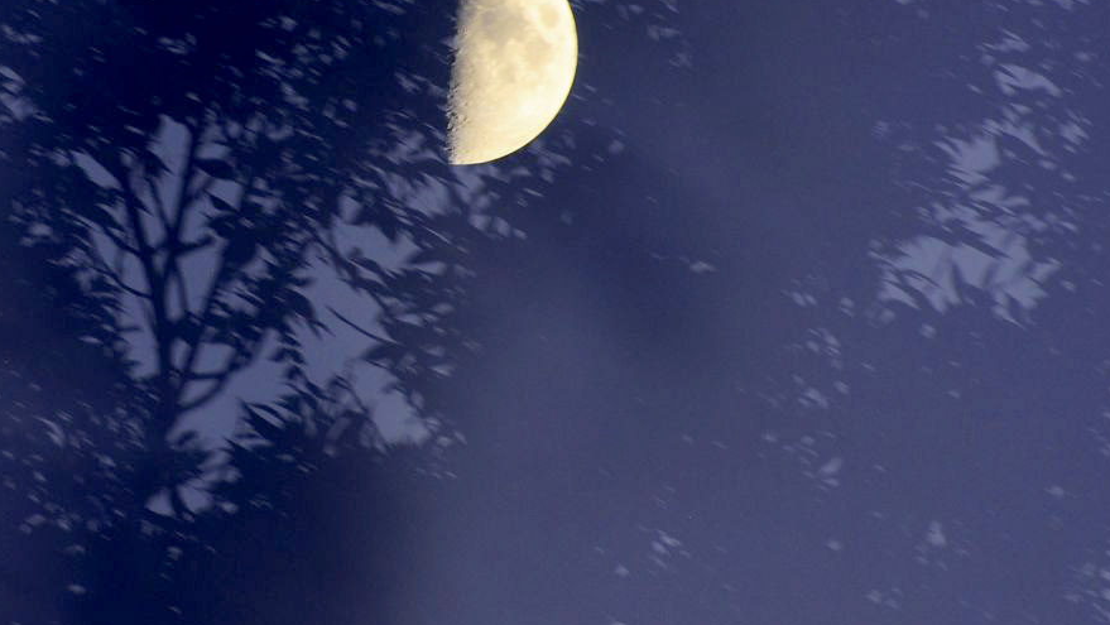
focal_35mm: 857
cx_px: 134
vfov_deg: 1.4
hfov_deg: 2.5
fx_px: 25231
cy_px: 90
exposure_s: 1/60
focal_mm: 300
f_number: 5.6
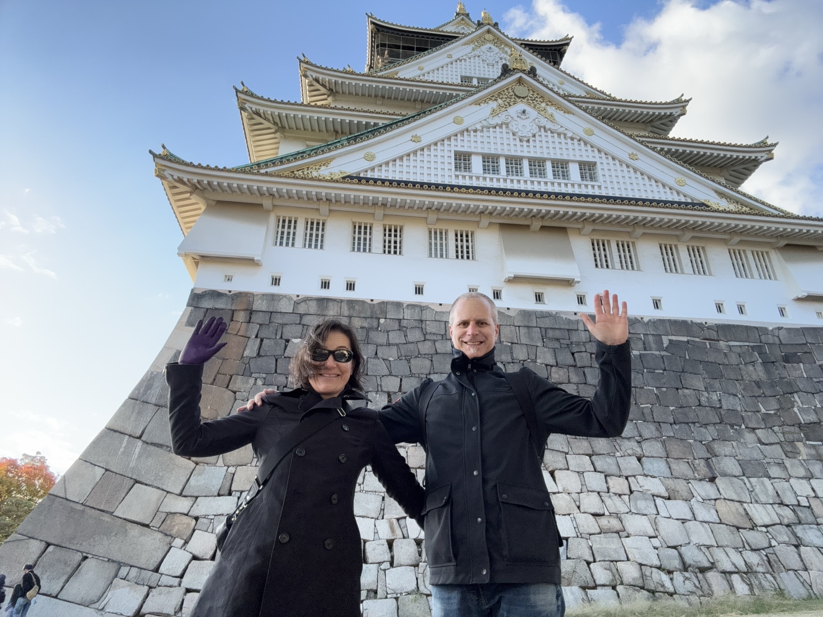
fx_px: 547
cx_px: 412
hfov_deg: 73.9
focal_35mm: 23
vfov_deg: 58.9
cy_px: 308
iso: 25
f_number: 1.9
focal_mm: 2.69
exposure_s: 1/326
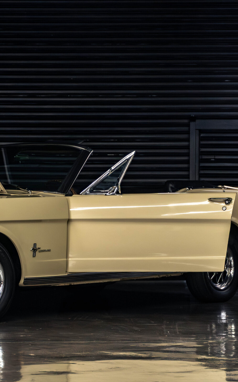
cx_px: 25
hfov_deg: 11.5
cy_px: 191
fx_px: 1171
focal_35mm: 113
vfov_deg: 18.5
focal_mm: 49
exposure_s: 1/125
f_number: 4
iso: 4000
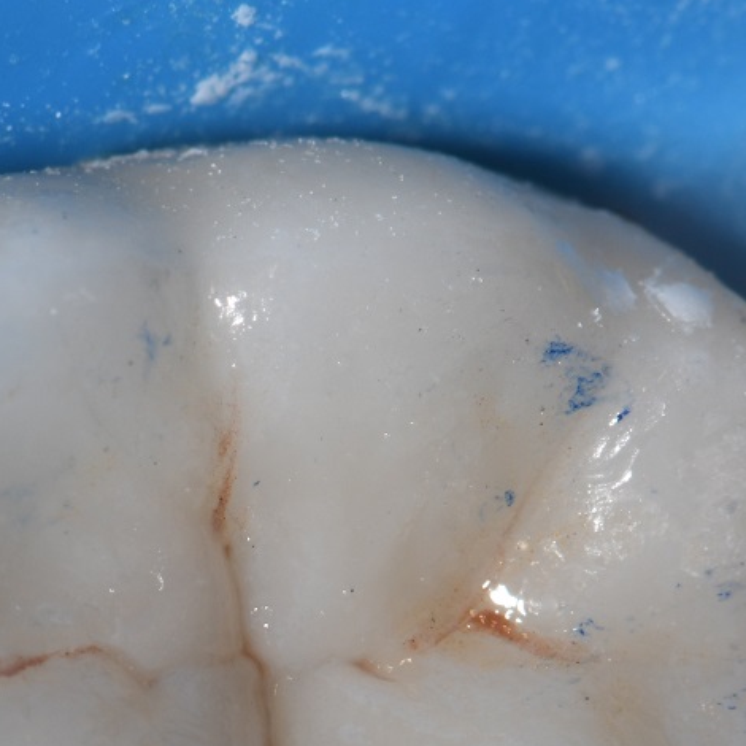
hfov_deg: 4.6
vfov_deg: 4.6
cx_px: 257
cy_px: 687
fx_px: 9363
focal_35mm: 384
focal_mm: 105
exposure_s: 1/160
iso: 200
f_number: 32
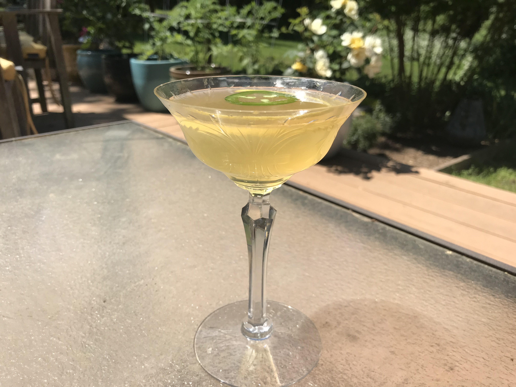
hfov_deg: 63.4
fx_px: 417
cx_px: 258
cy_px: 194
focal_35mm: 28
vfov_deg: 49.7
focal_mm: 3.99
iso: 20
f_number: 1.8
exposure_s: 1/1880
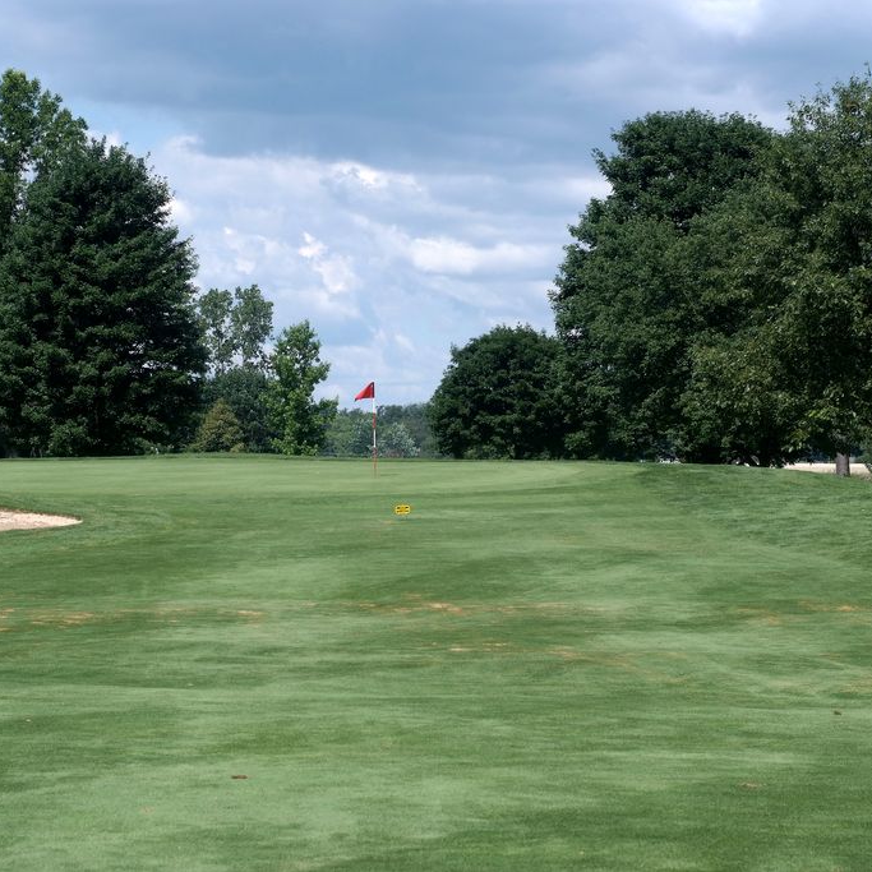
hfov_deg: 13.0
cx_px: 380
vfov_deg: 13.0
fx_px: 3819
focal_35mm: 134
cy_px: 436
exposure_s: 1/400
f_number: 7.1
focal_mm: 70
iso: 200
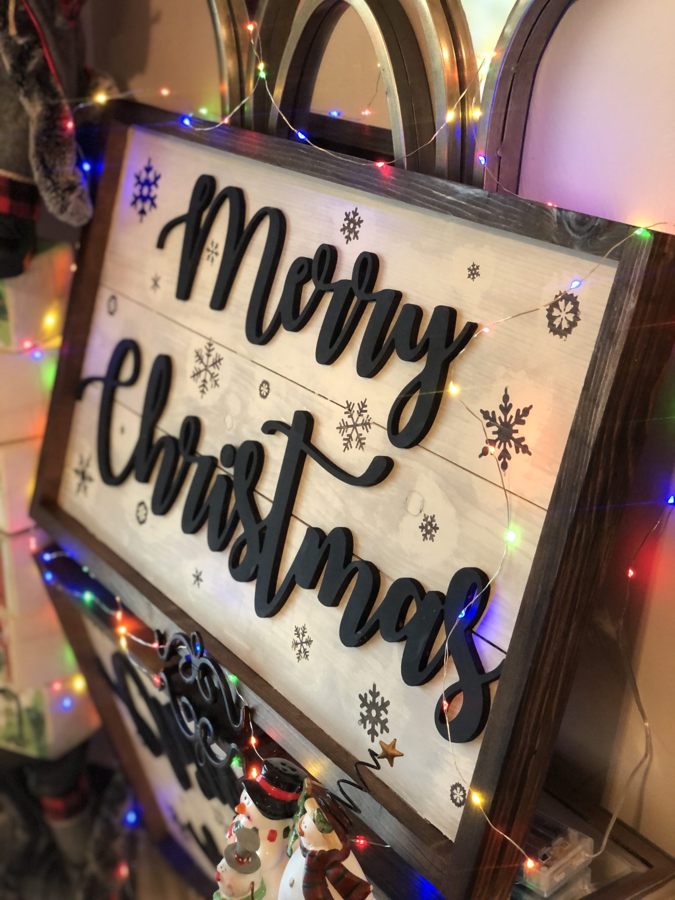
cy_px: 450
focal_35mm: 52
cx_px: 338
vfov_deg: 36.8
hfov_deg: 28.0
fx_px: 1352
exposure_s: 1/24
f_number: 2.4
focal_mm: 6
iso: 125
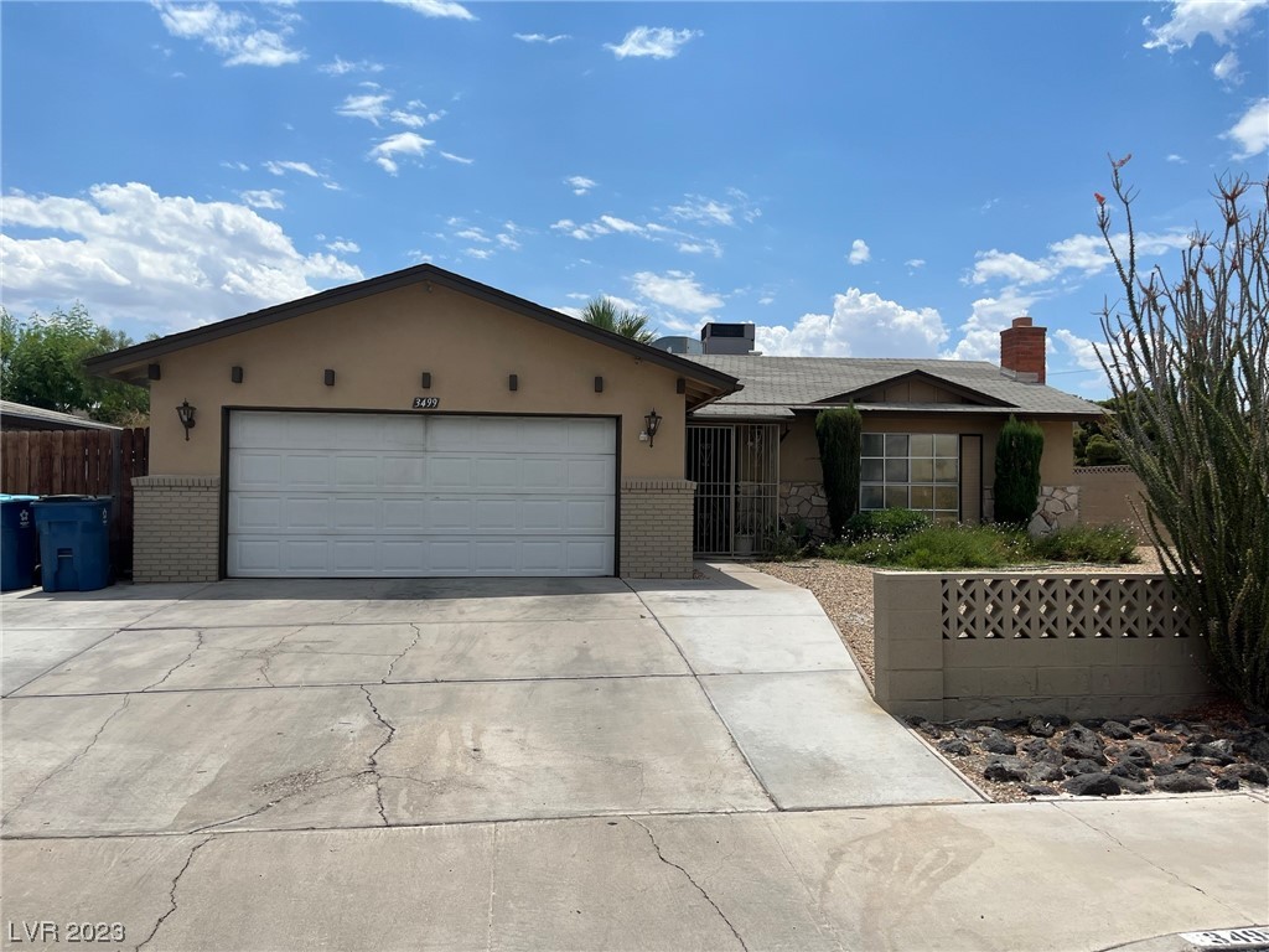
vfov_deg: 53.1
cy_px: 476
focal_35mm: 26
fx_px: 953
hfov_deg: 67.3
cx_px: 634
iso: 50
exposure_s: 1/7353
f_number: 1.6
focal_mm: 5.1
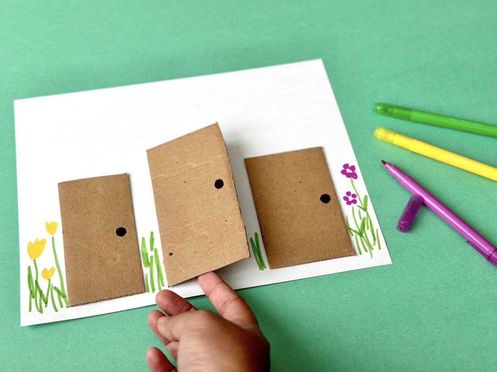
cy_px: 186
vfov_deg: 30.3
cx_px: 248
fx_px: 689
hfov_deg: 39.7
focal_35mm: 48
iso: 100
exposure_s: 1/121
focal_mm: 6.86
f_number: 1.78
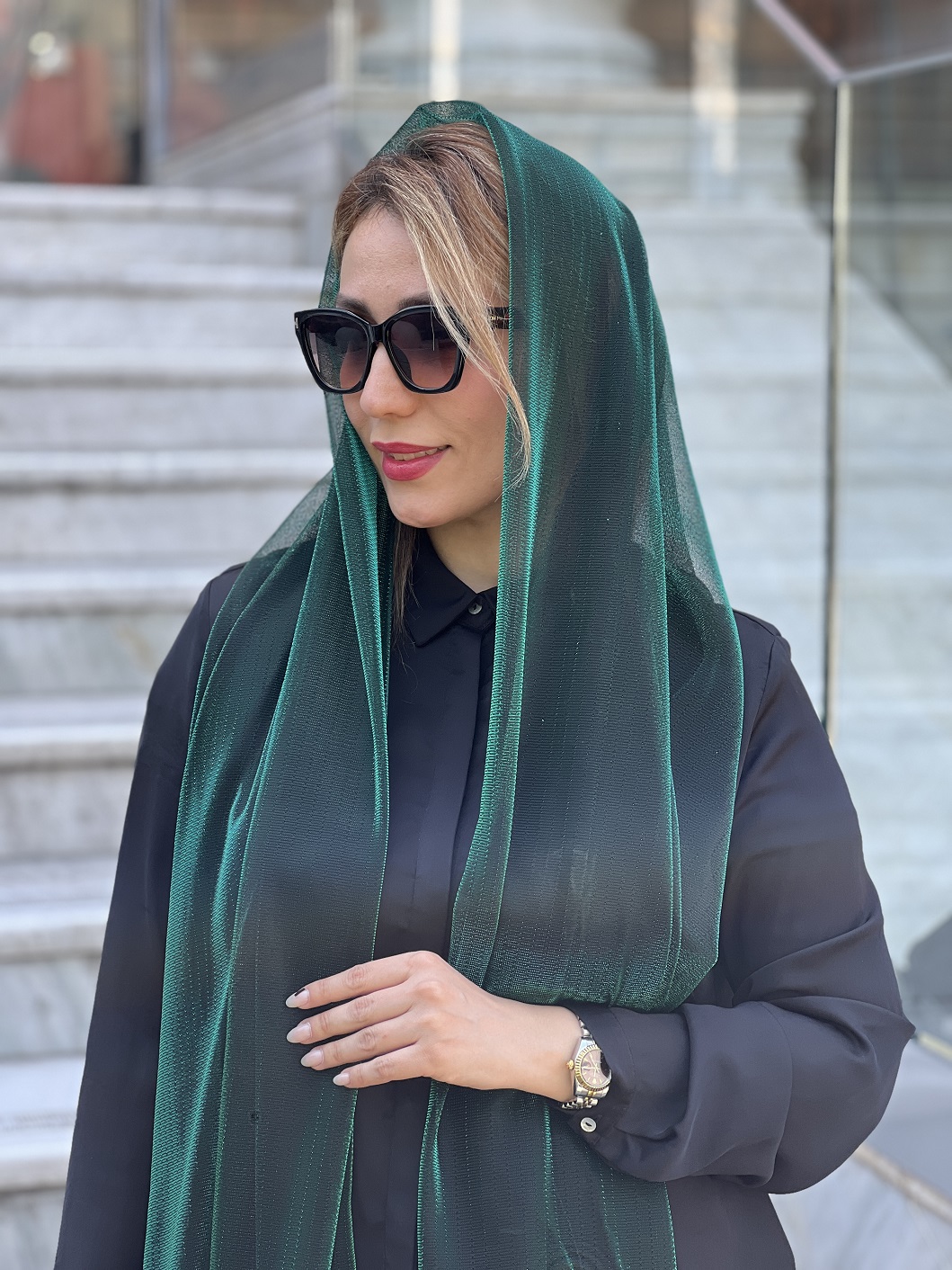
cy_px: 635
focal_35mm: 77
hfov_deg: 19.1
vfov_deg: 25.3
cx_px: 476
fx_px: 2824
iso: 40
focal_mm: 9
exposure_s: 1/121
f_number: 2.8
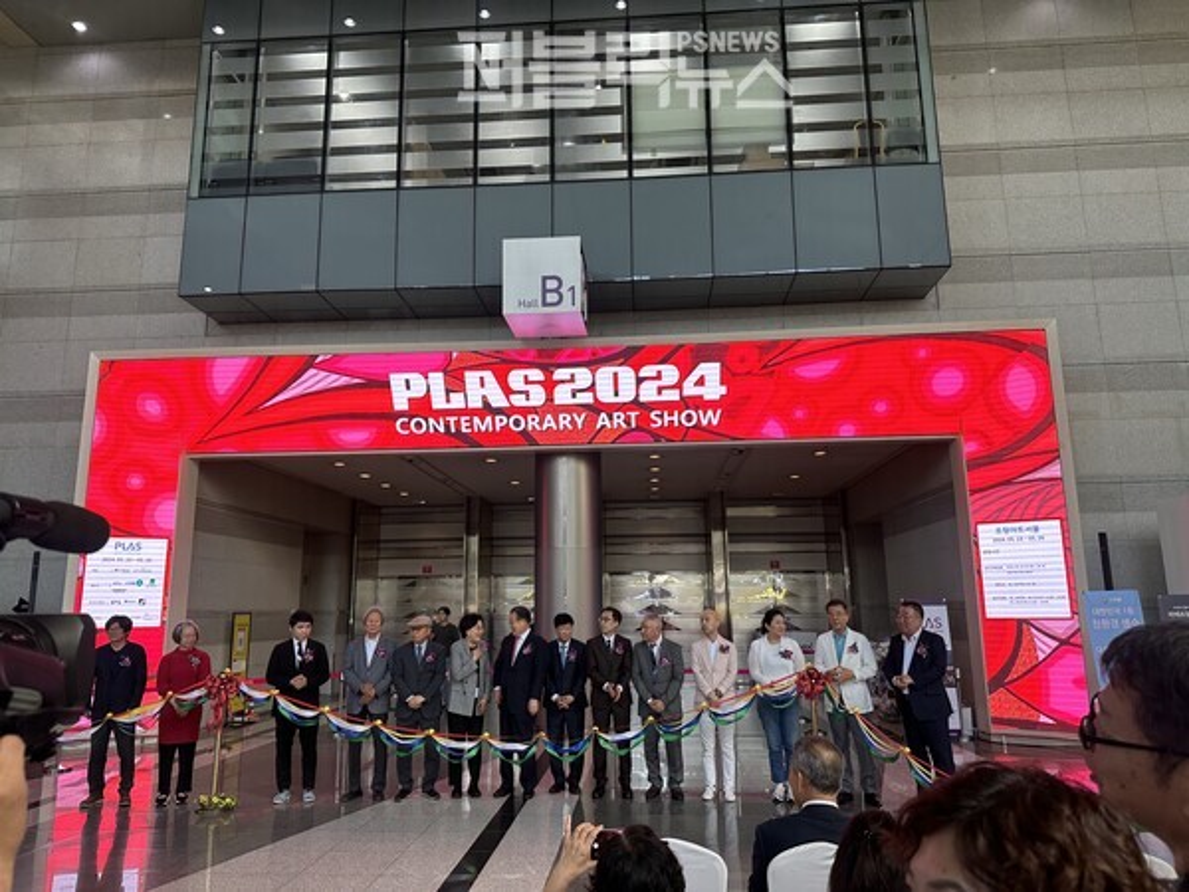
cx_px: 594
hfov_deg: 71.6
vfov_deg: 56.8
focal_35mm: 24
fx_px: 824
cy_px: 446
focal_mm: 6.86
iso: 100
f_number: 1.78
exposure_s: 1/125
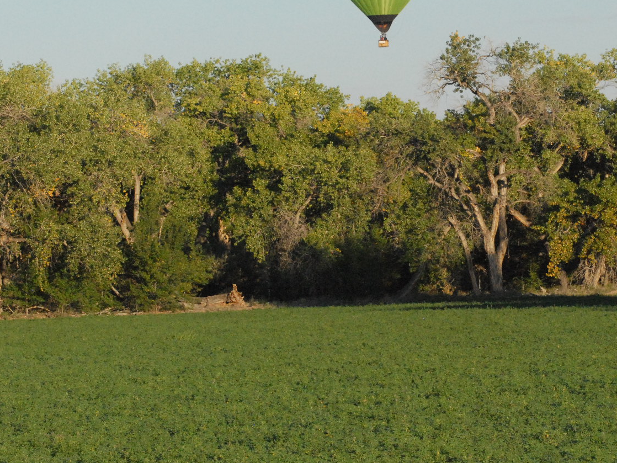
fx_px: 4457
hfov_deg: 7.9
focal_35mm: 250
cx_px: 427
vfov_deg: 5.9
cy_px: 133
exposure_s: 1/750
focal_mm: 100
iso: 1250
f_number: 14
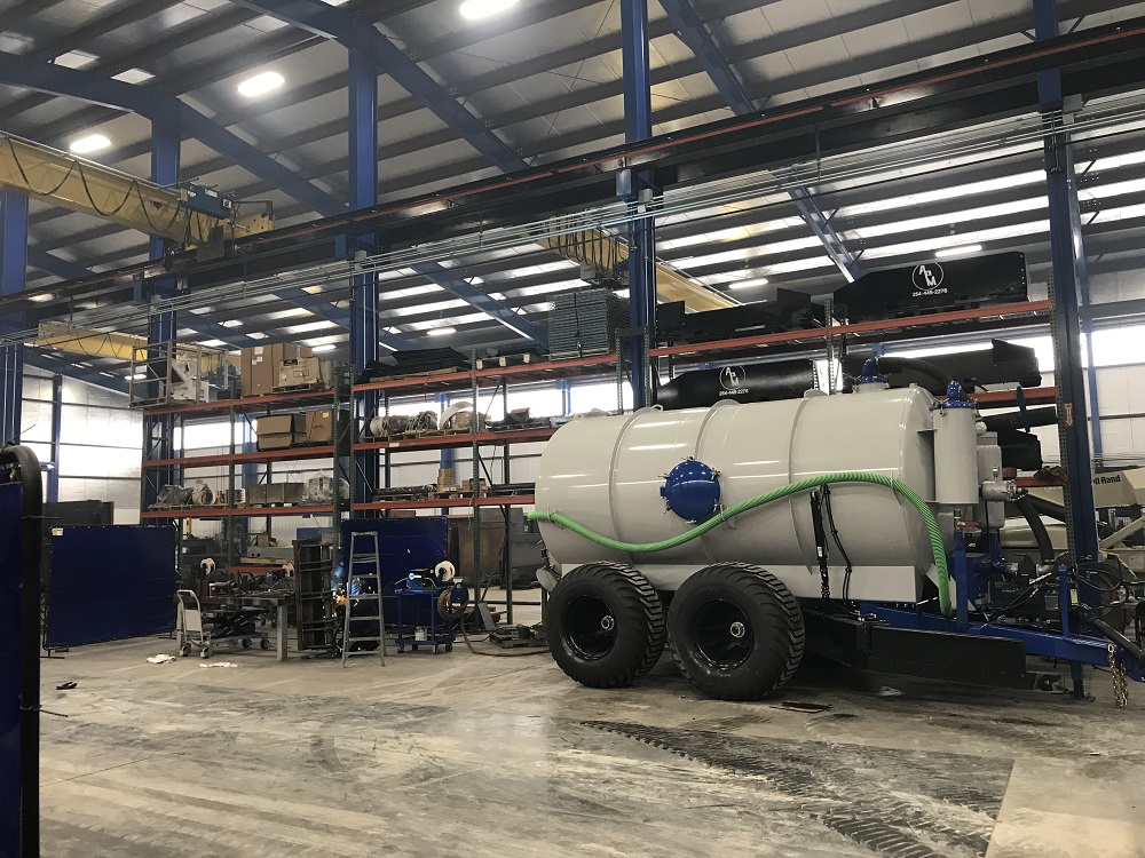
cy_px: 429
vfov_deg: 49.7
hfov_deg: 63.4
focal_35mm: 28
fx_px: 926
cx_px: 572
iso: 32
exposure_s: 1/24
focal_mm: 3.99
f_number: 1.8
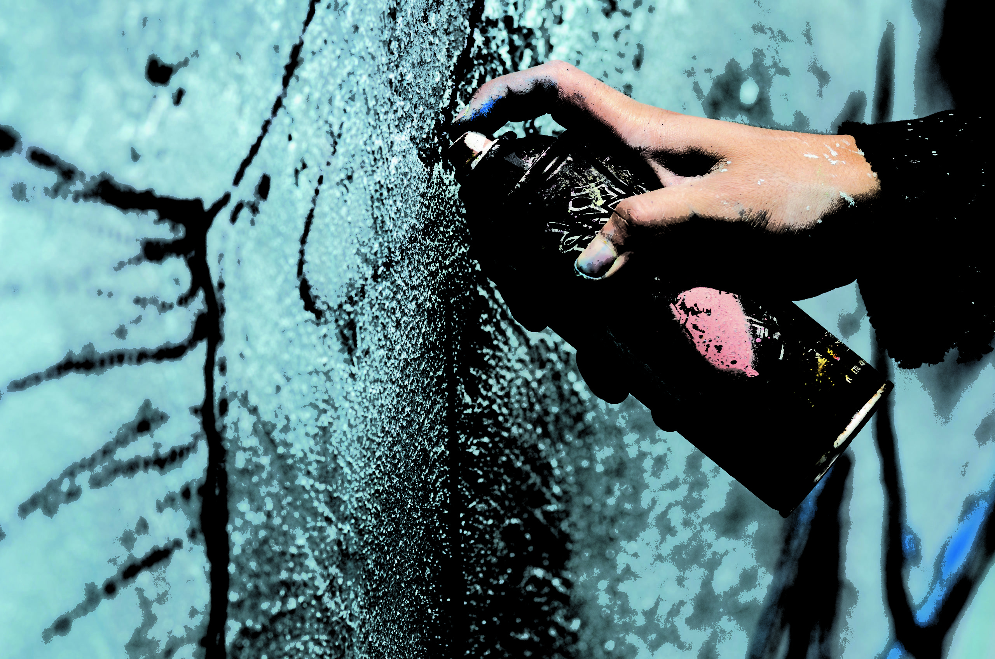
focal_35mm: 225
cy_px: 330
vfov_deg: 6.1
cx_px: 498
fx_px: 6206
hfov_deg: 9.2
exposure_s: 1/1600
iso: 200
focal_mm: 150
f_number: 4.5
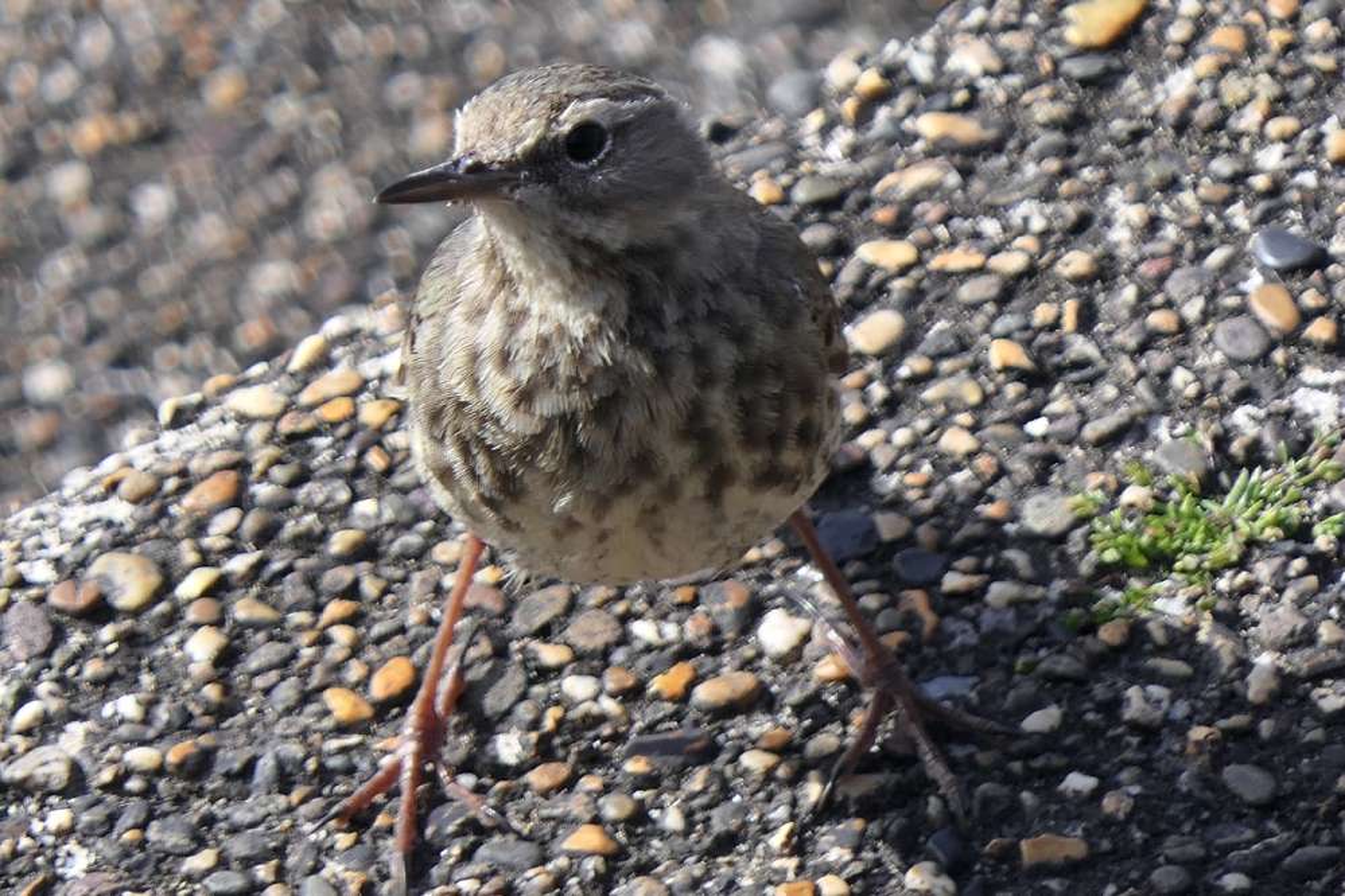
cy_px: 448
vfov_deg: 1.4
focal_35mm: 960
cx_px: 672
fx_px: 35864
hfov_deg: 2.1
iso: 125
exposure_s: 1/400
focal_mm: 176
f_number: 4.5
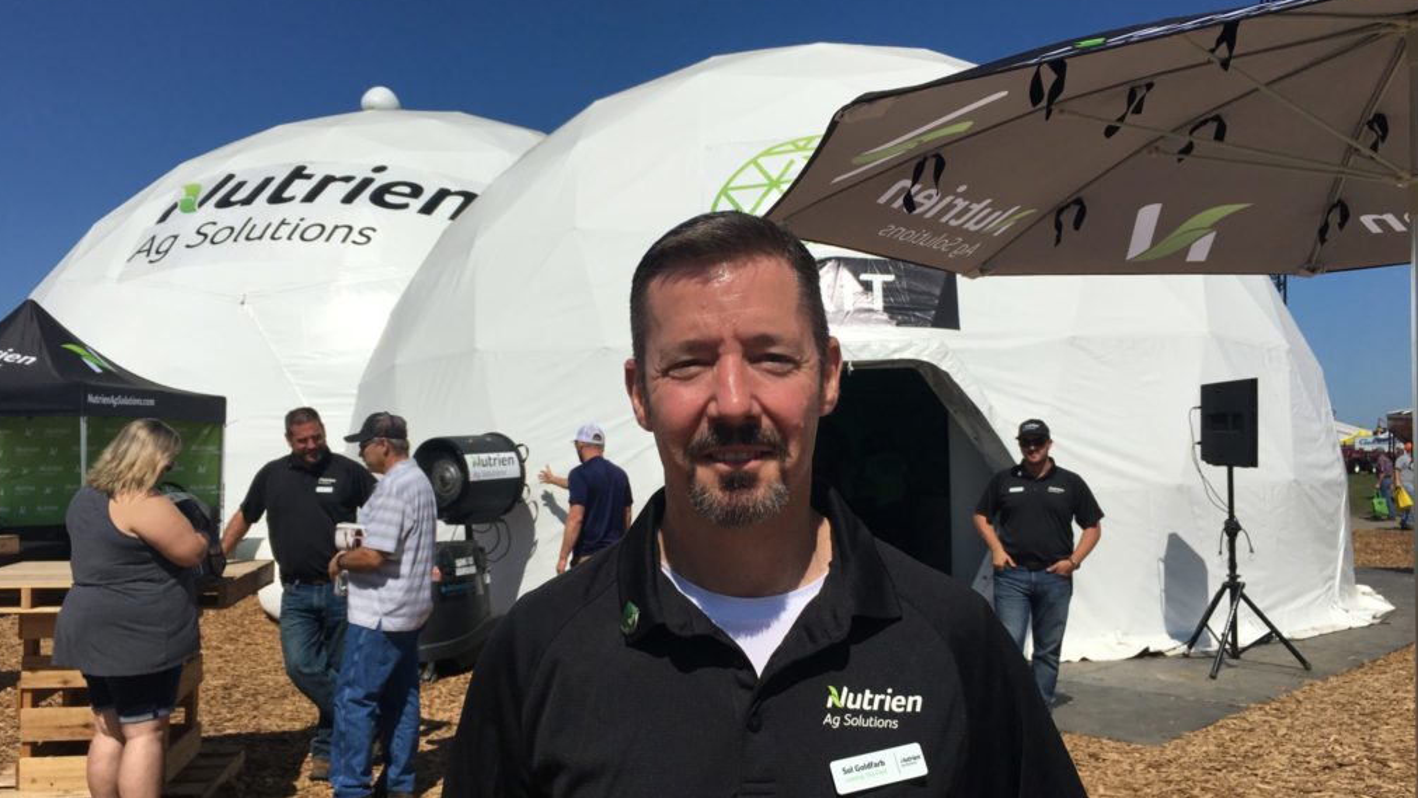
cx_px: 708
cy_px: 417
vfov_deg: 36.7
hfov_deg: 61.0
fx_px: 1203
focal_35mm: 32
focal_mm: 4.15
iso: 25
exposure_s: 1/4808
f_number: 2.2
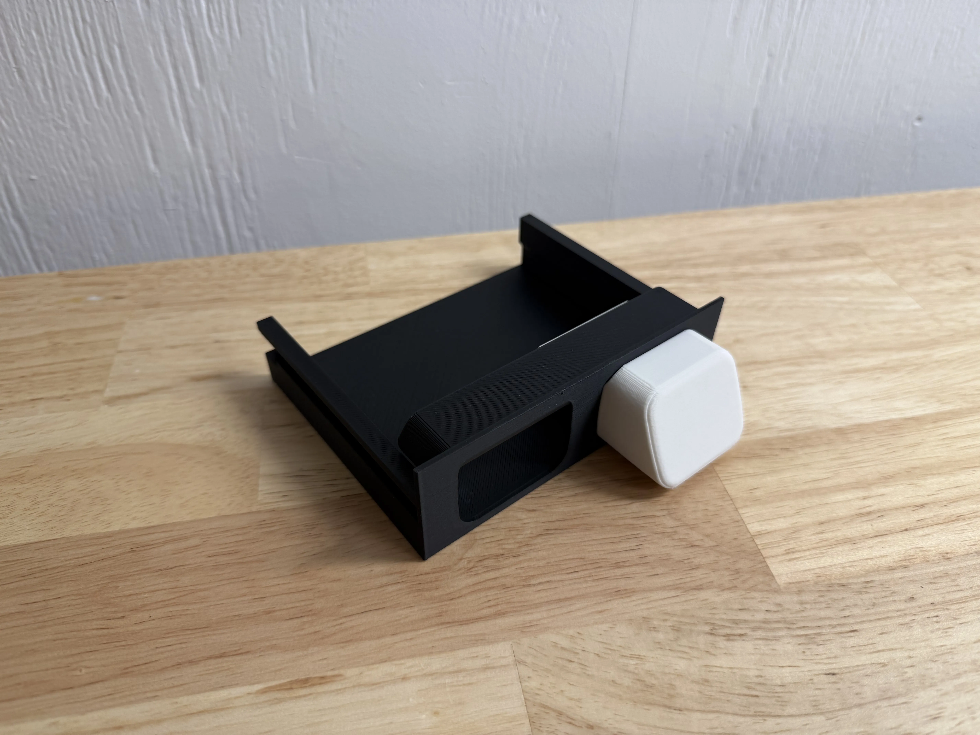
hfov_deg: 71.6
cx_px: 490
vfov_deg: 56.8
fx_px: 679
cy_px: 368
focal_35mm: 24
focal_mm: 6.76
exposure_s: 1/100
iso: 80
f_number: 1.78
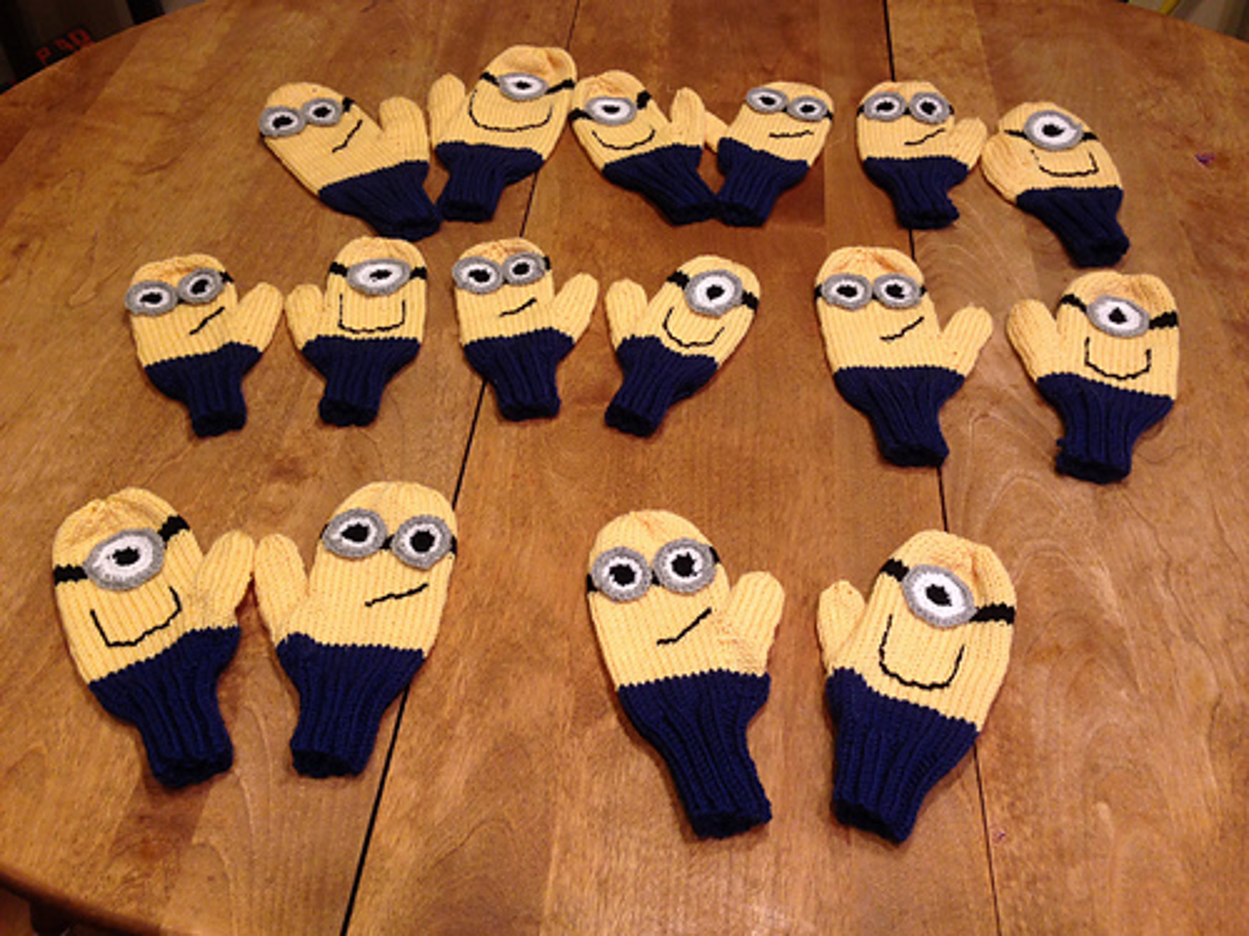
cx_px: 624
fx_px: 1191
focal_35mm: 33
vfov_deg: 42.9
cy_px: 468
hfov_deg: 55.4
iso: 80
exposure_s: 1/20
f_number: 2.4
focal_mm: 4.12
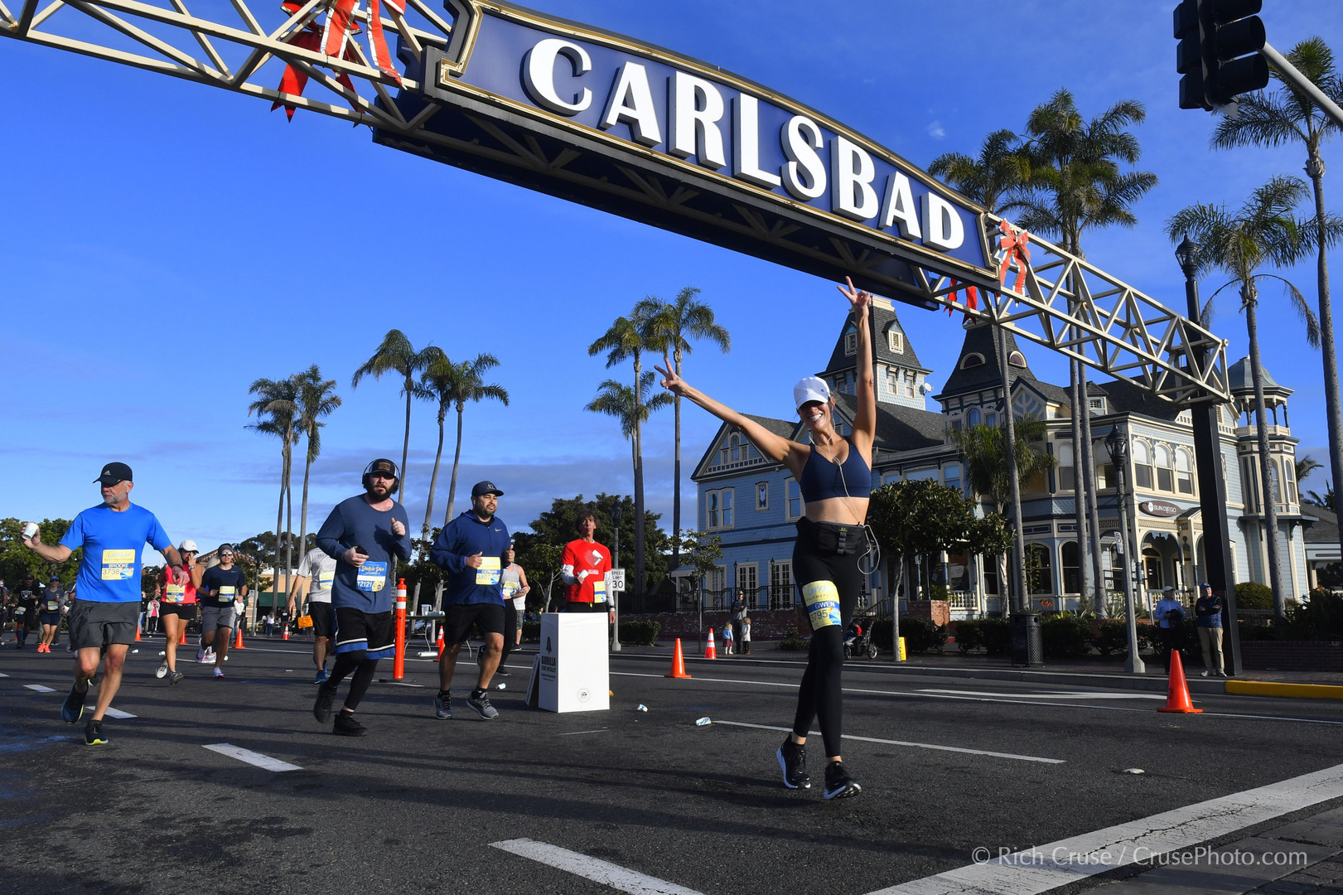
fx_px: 895
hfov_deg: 73.8
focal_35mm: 24
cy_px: 448
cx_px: 672
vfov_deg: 53.1
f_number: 11
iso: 160
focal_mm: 16
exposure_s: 1/500
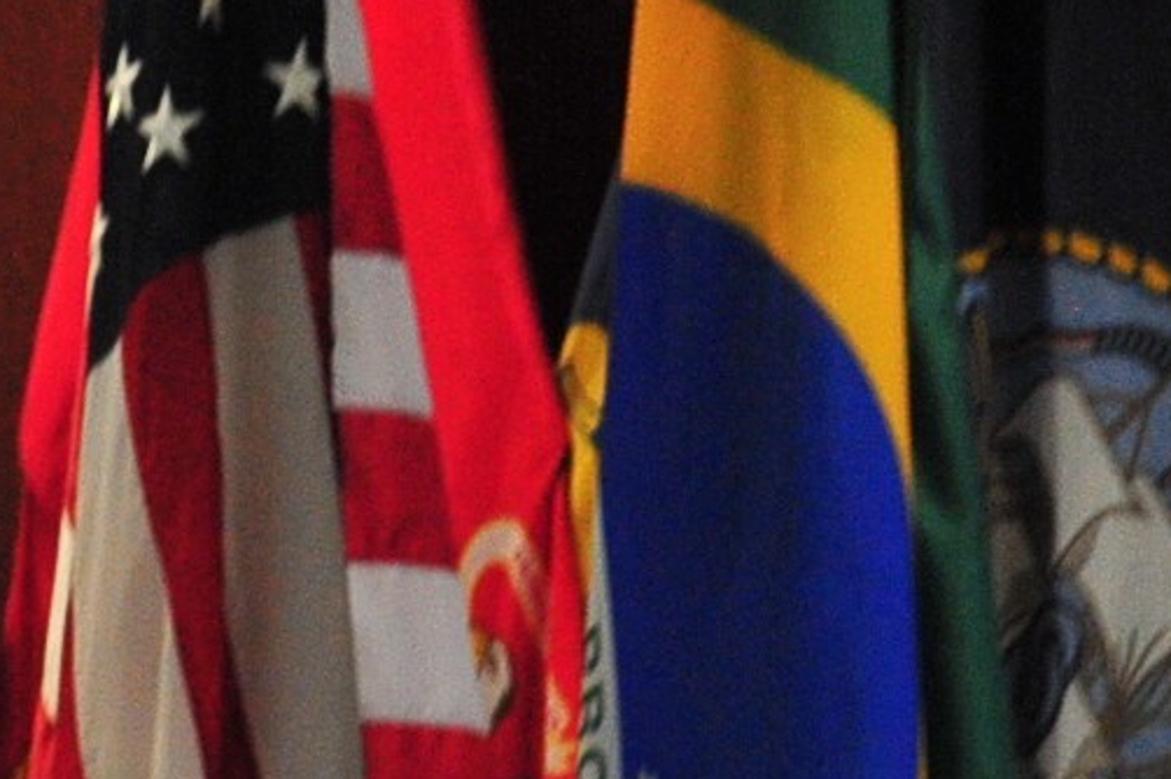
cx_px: -1094
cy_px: 1586
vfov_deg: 3.8
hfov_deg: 5.6
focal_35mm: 360
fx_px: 11702
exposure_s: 1/160
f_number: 5
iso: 4000
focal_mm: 85
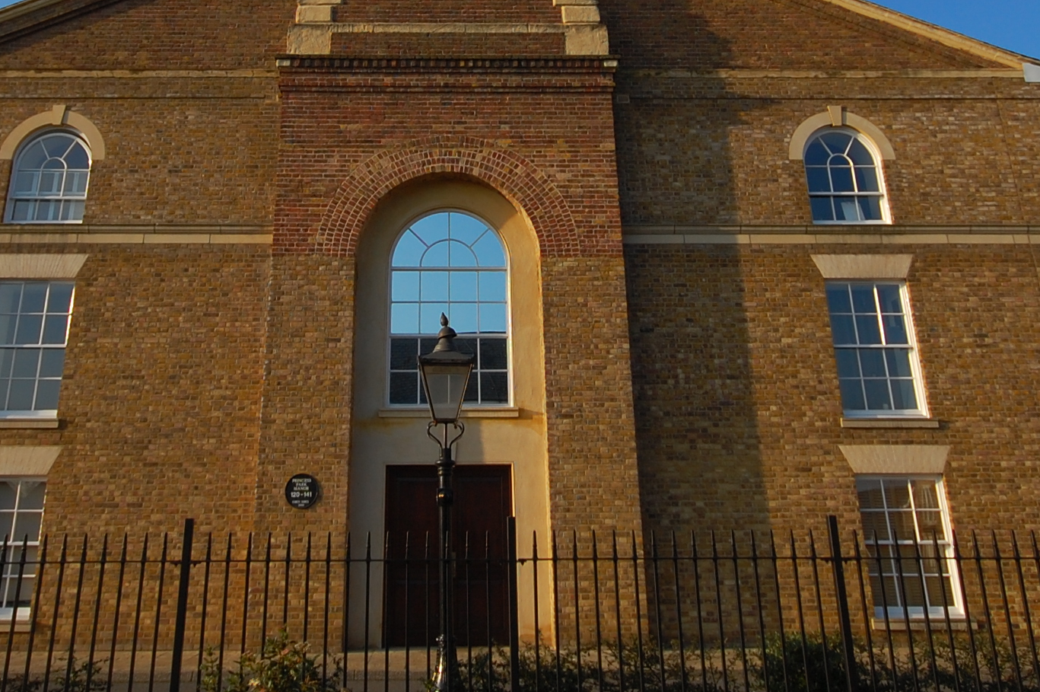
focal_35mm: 33
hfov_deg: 57.0
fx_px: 953
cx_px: 443
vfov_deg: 38.1
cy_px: 115
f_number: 9
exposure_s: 1/320
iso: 200
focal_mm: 10
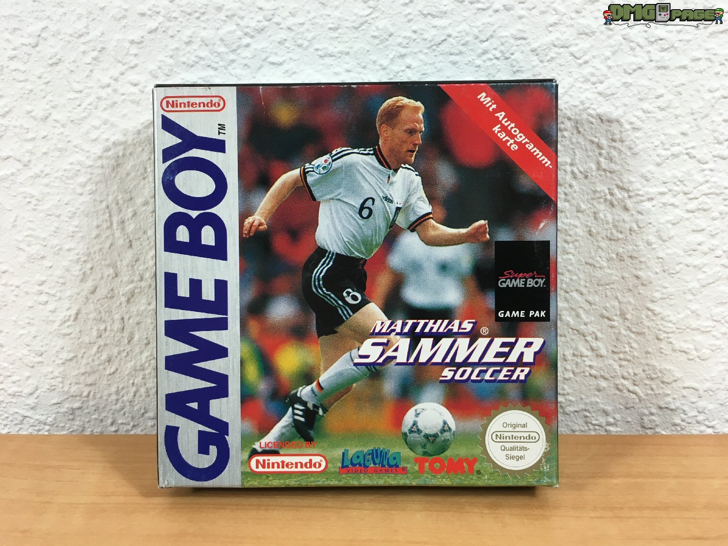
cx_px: 364
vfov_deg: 48.2
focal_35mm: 29
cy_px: 273
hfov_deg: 61.7
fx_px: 610
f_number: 2.2
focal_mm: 4.15
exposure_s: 1/33
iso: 25
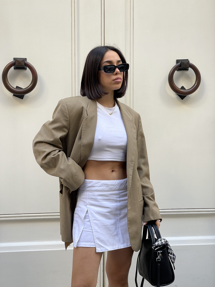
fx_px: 530
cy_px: 144
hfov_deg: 22.9
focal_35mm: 64
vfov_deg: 30.3
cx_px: 108
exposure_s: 1/99
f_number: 2.2
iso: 32
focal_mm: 7.5
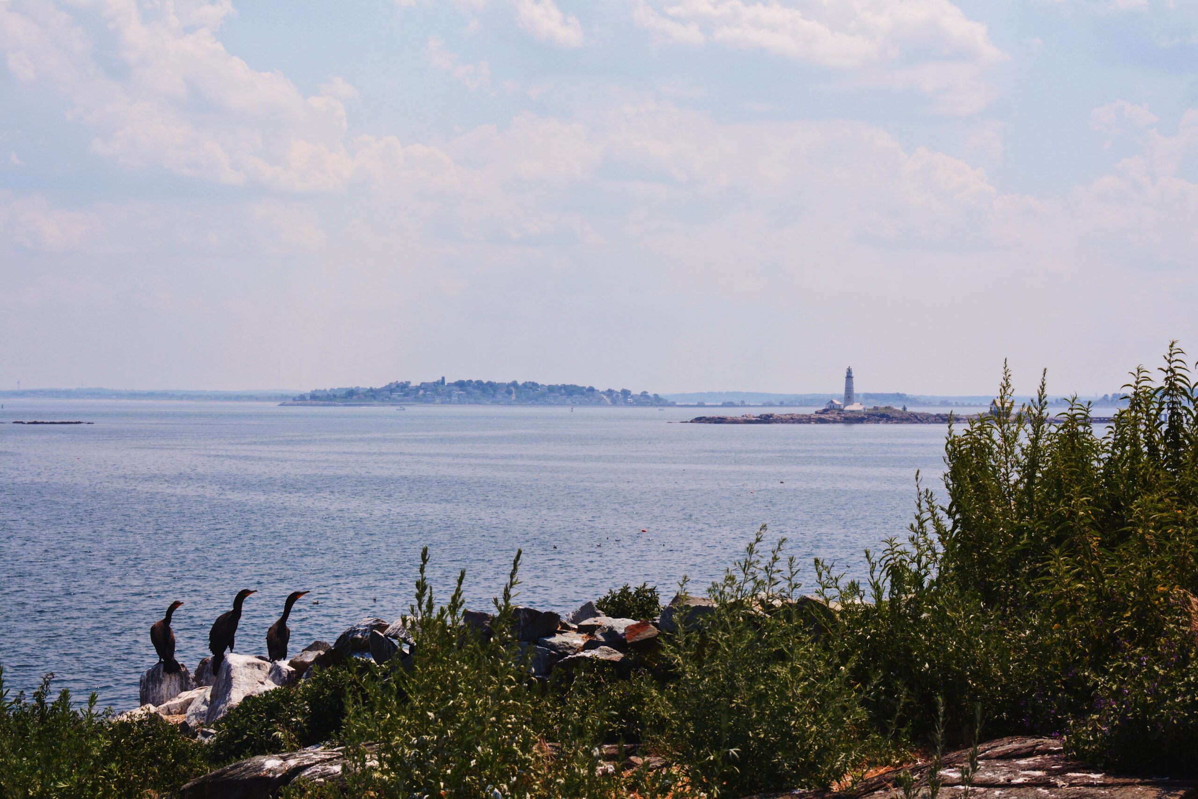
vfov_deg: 25.8
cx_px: 599
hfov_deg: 37.8
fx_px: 1747
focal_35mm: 52
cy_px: 400
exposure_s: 1/320
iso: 100
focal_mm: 35
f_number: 9
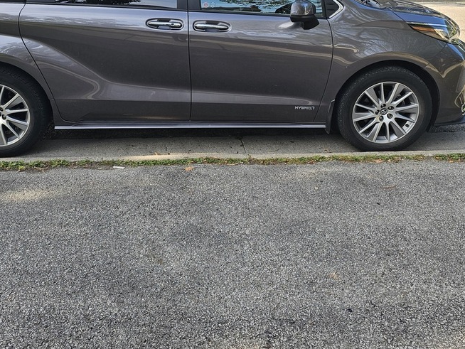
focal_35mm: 36
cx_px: 197
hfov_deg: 51.1
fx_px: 484
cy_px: 90
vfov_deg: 38.7
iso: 25
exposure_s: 1/180
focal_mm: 6.3
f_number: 1.7
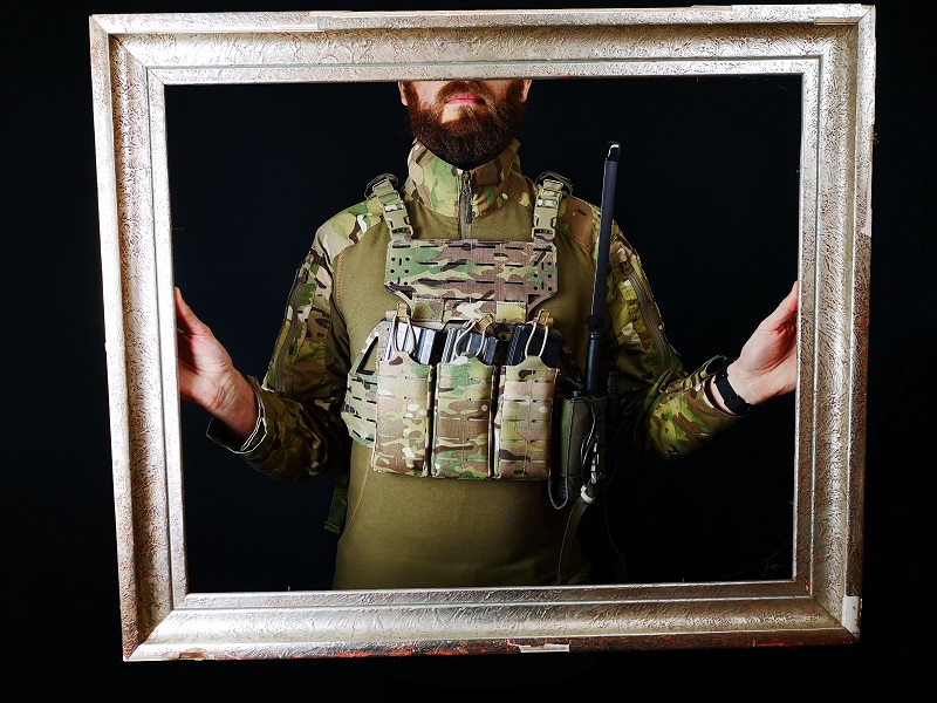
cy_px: 352
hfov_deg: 65.3
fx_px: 731
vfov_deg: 51.4
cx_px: 468
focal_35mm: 27
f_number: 1.8
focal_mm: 3.95
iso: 400
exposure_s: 1/100
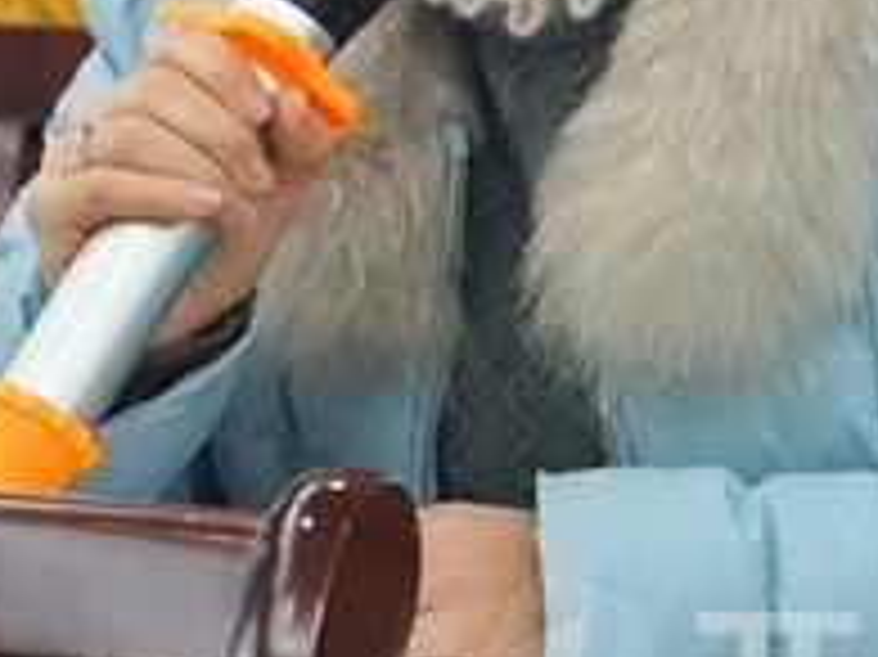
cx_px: 257
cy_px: -61
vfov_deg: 5.4
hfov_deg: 7.2
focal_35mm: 276
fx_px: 6996
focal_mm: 70
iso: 6400
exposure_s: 1/125
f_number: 5.6
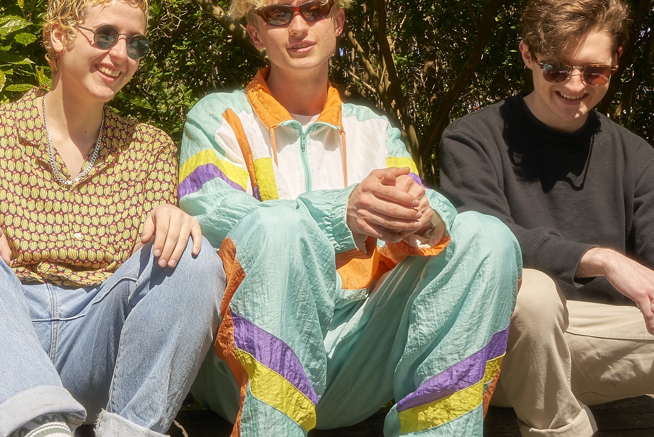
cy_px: 80
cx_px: 175
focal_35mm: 69
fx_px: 1254
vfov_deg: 19.5
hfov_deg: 28.9
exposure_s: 1/250
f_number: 10
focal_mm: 24
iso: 100
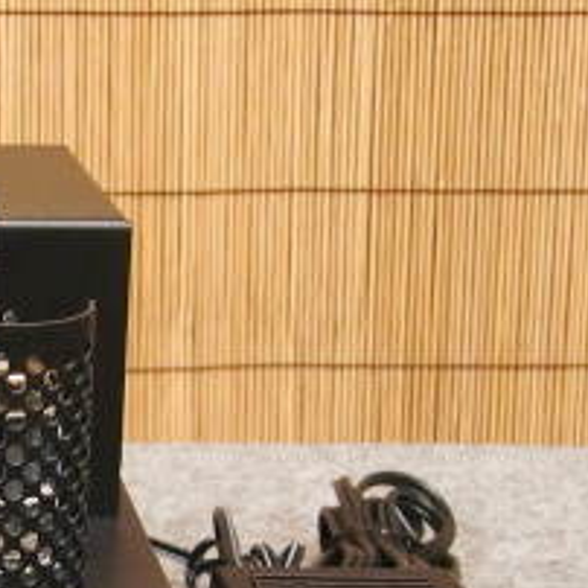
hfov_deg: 15.4
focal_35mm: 109
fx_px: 2095
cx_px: -131
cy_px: 553
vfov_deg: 15.7
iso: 400
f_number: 3
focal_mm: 6.9
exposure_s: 1/50
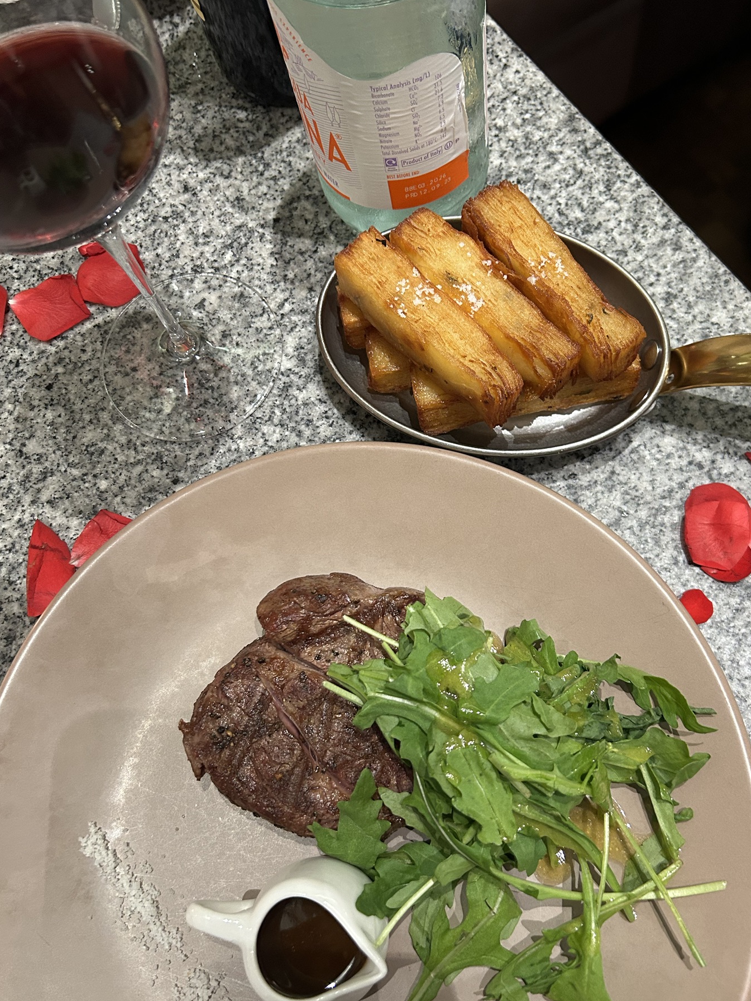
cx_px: 409
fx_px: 839
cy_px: 518
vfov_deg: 61.6
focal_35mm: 29
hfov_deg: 48.2
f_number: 1.5
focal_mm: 5.7
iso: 320
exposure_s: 1/50
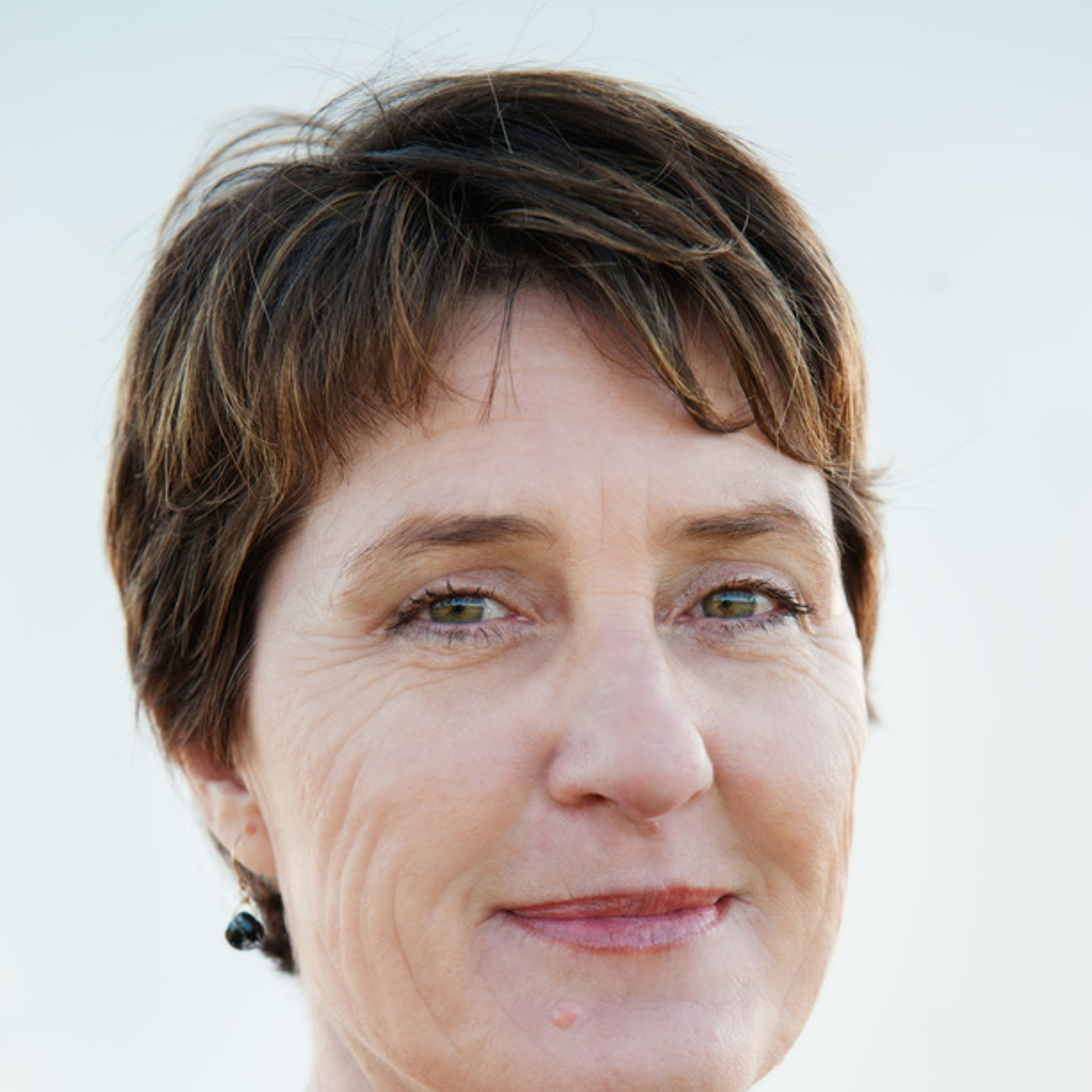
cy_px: 799
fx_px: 2677
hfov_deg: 23.1
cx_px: 541
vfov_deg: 22.9
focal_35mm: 75
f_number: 5.6
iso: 200
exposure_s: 1/250
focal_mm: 58
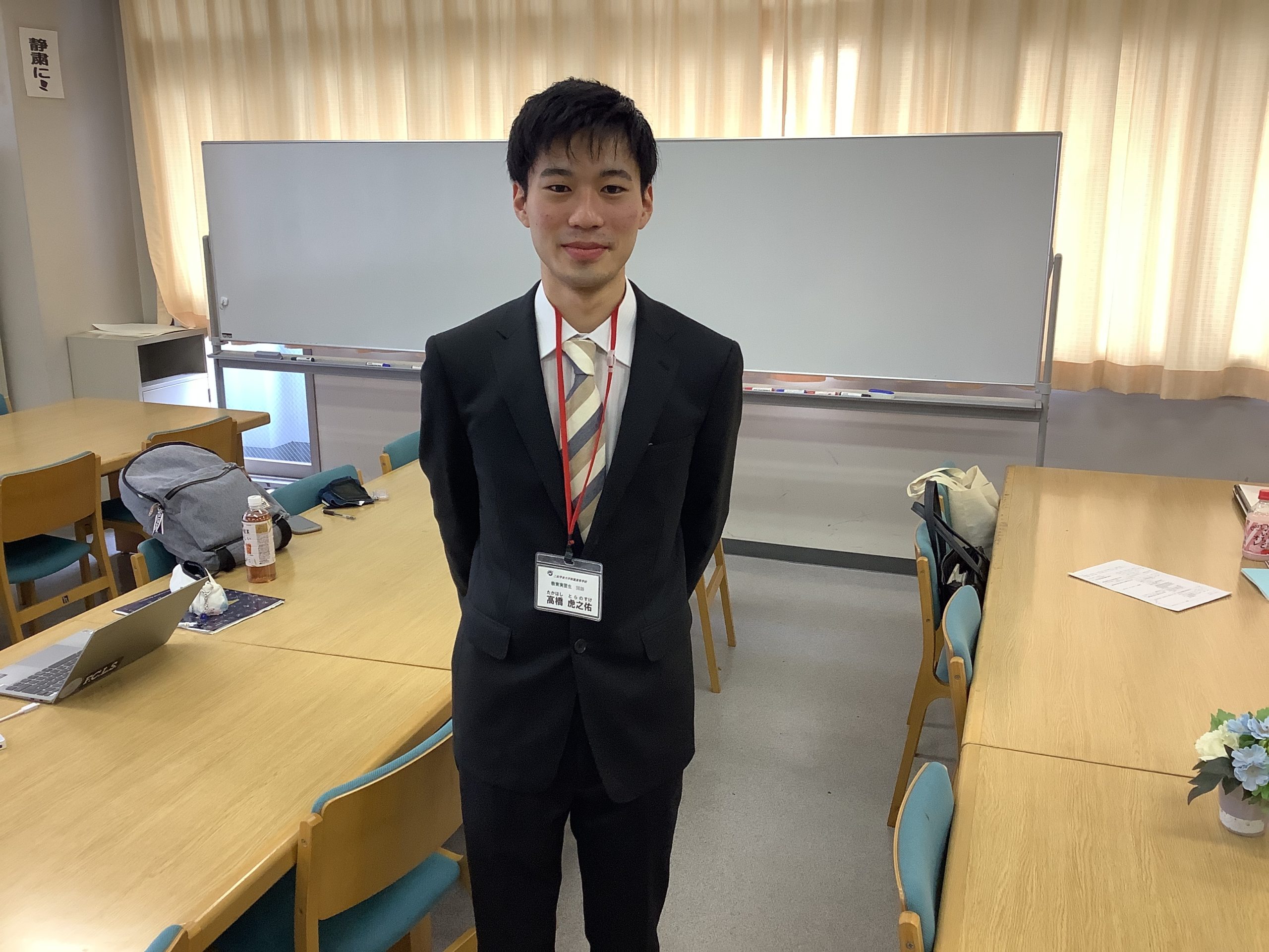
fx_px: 1136
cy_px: 476
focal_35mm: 31
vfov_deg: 45.4
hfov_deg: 58.4
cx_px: 634
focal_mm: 3.3
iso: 100
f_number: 2.4
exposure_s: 1/50
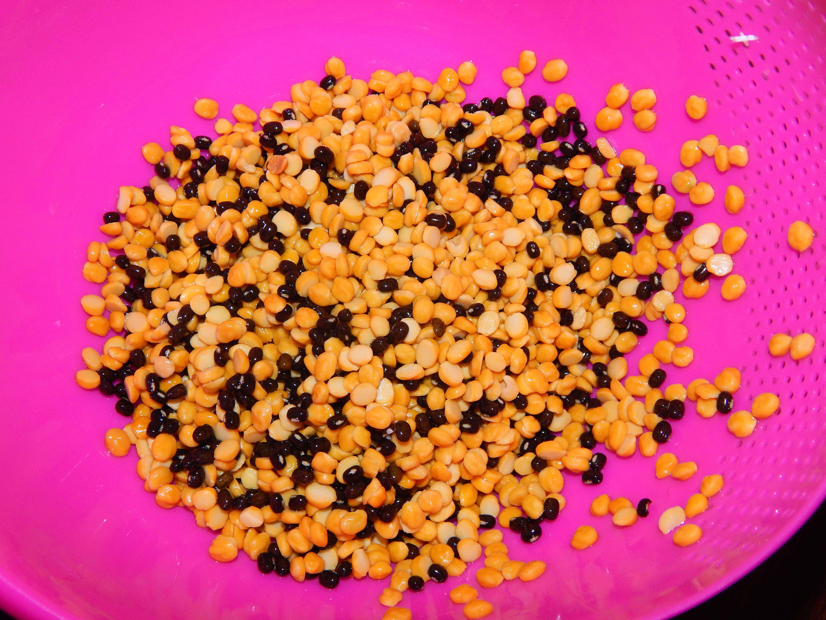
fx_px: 907
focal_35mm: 38
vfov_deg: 37.7
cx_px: 413
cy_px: 310
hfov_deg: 49.0
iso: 200
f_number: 6.9
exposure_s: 1/30
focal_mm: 6.8
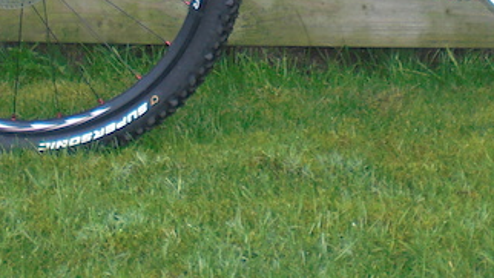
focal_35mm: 103
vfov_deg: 11.2
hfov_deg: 20.6
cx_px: 384
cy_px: -163
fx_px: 1349
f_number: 3.1
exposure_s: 1/80
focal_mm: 6.3
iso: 100
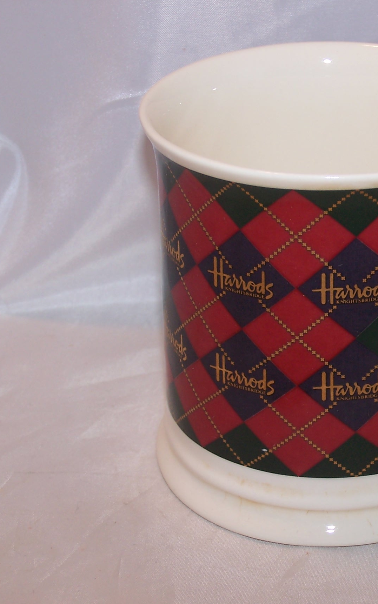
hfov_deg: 13.6
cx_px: 371
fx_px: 1565
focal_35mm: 95
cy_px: 302
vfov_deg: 21.9
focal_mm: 11.1
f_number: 3.2
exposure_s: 1/60
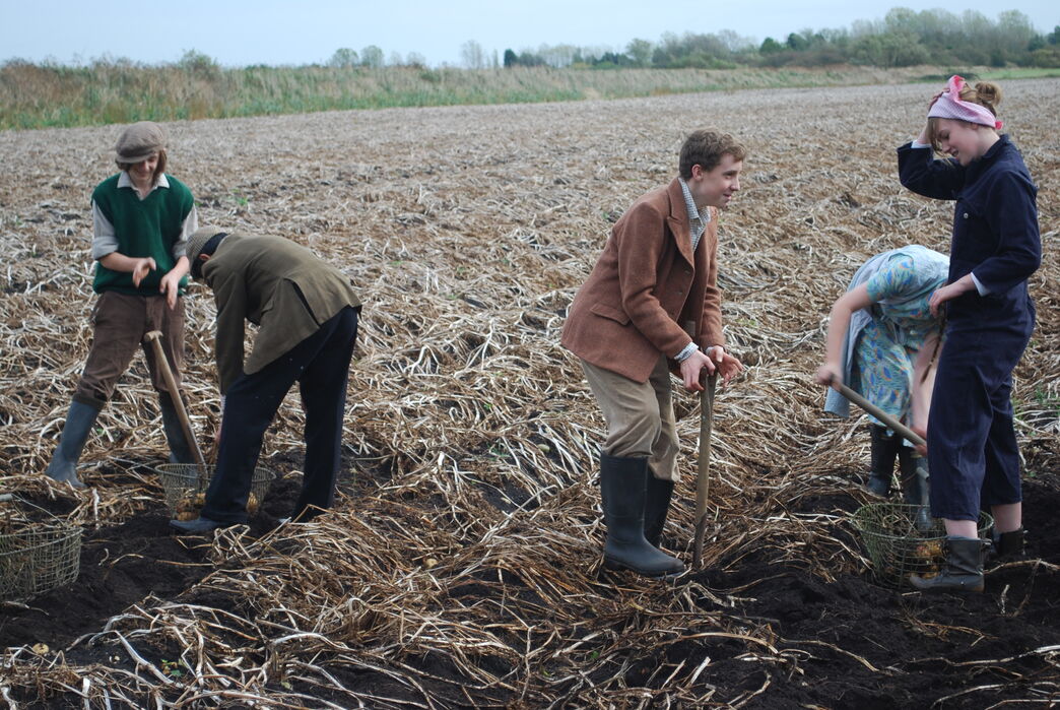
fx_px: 2432
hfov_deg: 24.6
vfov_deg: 16.6
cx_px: 530
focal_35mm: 82
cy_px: 355
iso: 110
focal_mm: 55
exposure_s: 1/125
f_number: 5.6
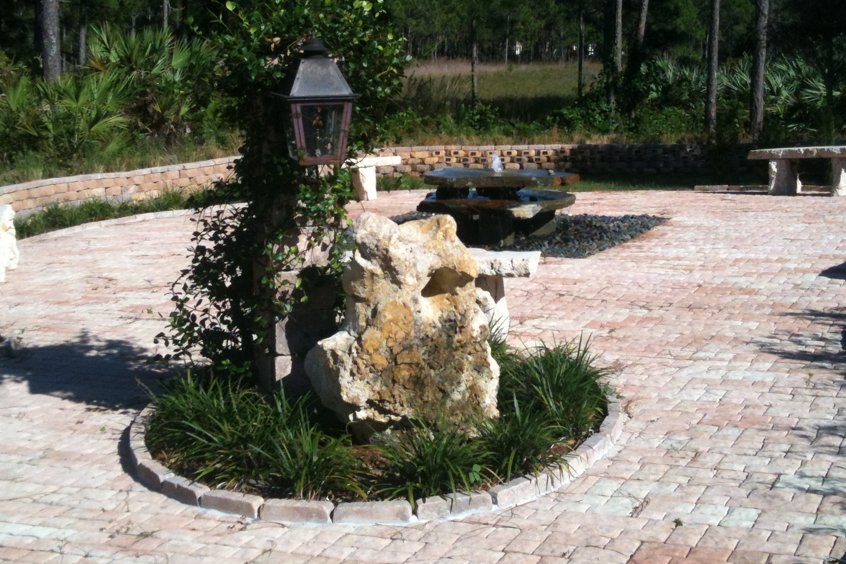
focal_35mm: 50
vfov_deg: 26.7
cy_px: 152
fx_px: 1175
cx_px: 453
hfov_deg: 39.6
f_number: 2.8
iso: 64
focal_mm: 3.85
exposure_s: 1/1216
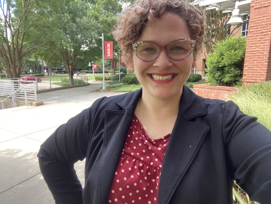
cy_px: 102
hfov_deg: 73.9
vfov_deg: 58.9
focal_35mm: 23
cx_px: 136
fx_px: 180
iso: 80
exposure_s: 1/122
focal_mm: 2.71
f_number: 2.2
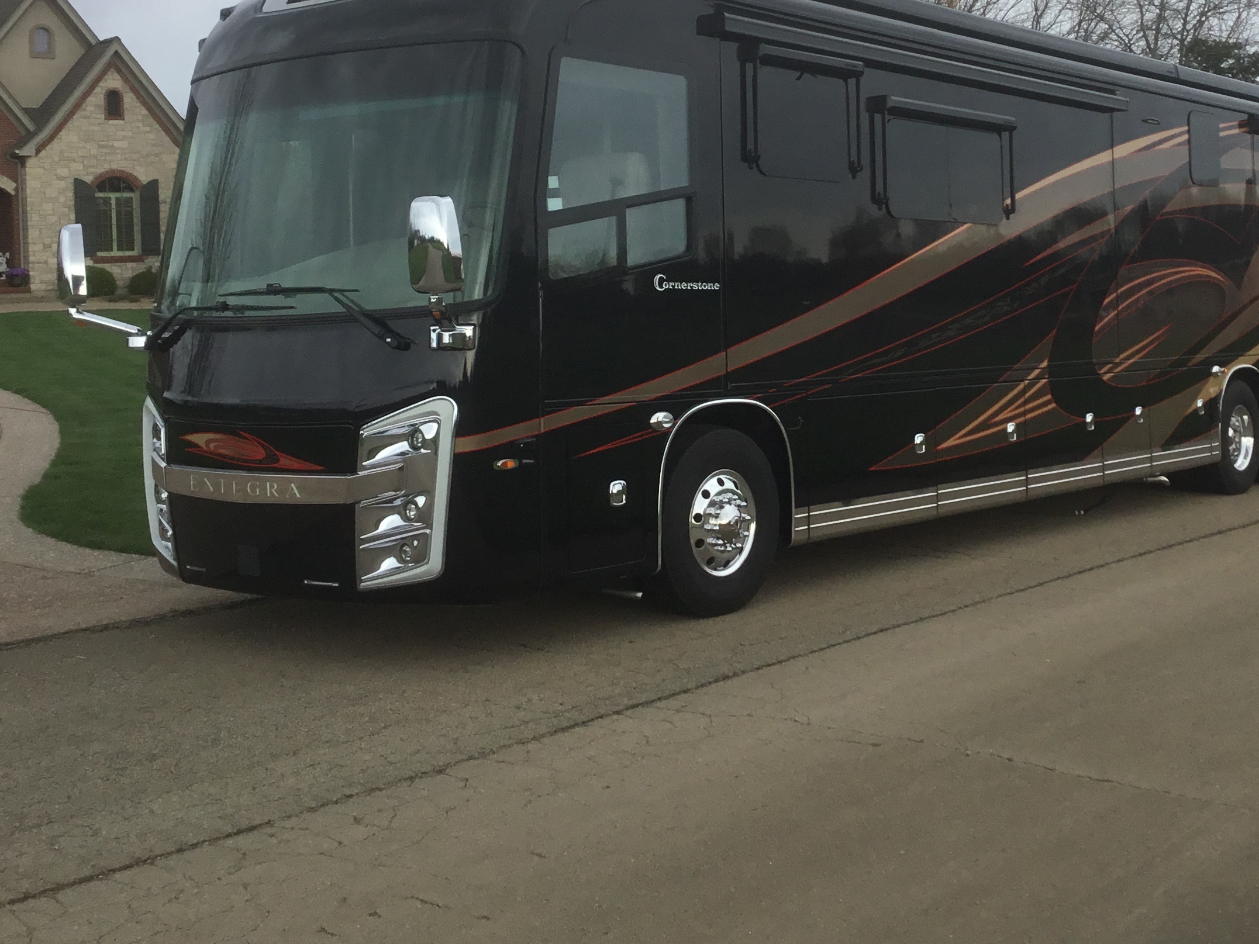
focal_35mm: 47
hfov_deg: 40.2
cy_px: 261
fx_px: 1710
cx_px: 773
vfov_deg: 30.5
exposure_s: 1/536
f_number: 2.4
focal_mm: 3.3
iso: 25
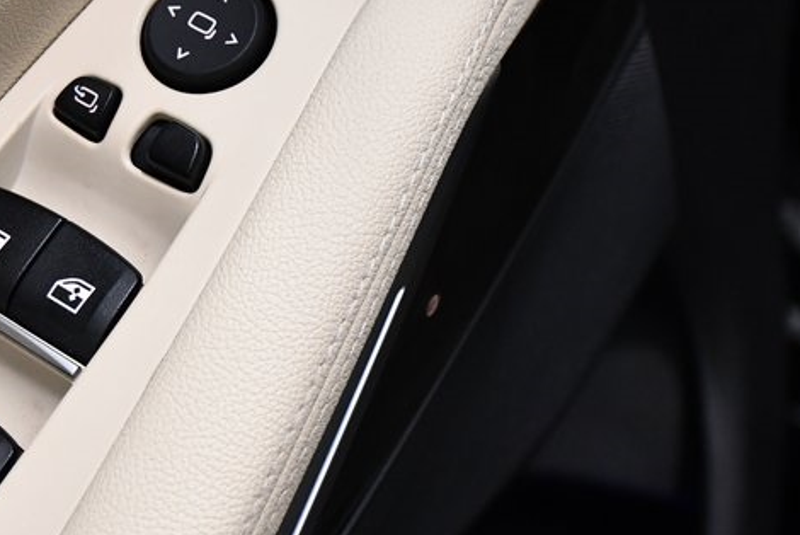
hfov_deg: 18.0
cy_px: 222
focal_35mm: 111
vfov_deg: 12.4
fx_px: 2468
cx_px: 36
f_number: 4.2
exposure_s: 1/125
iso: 2500
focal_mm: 34
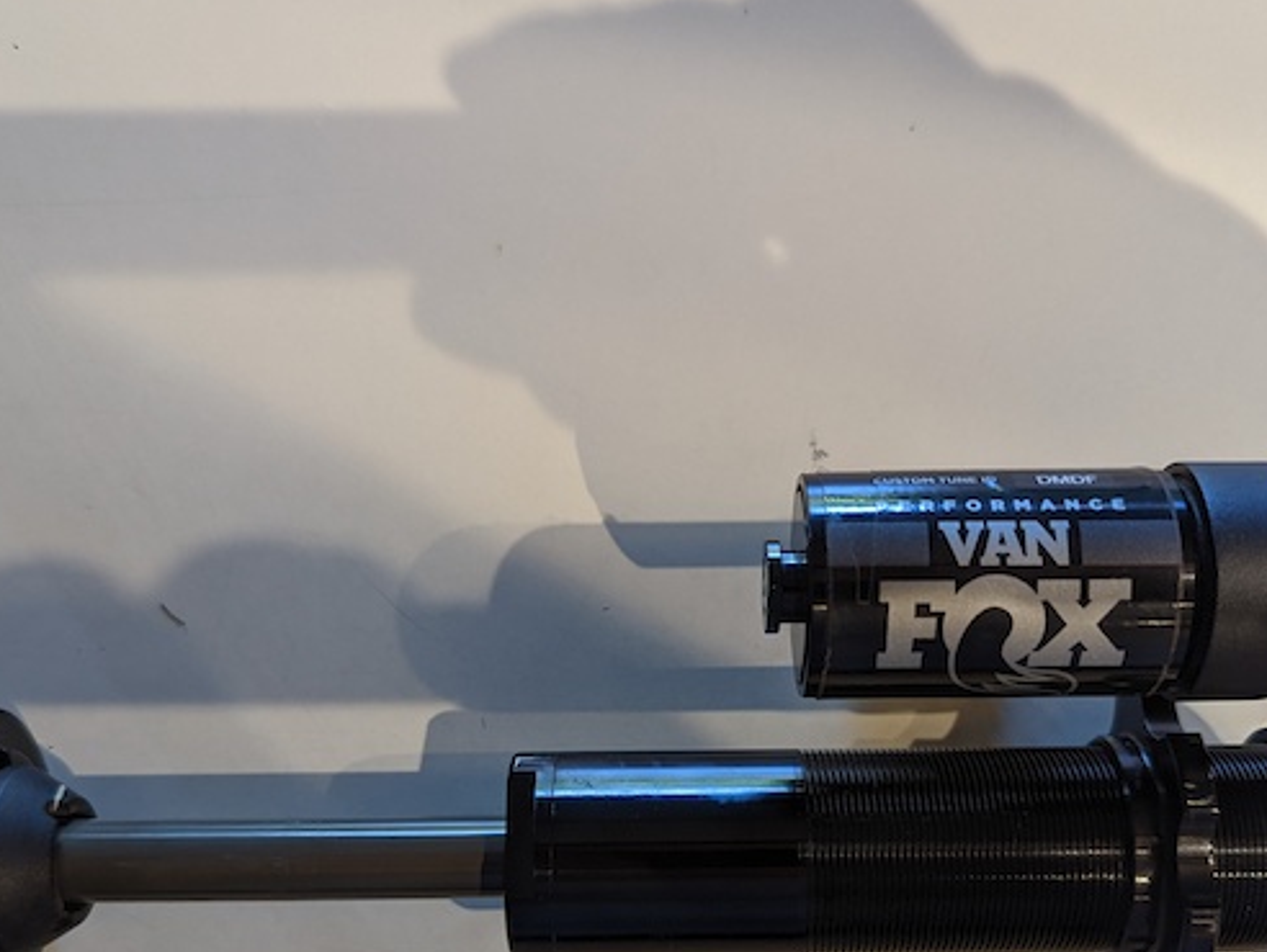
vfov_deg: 36.0
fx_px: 1429
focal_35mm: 39
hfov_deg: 47.8
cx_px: 682
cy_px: 726
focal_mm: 6.81
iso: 202
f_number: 1.85
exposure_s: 1/60
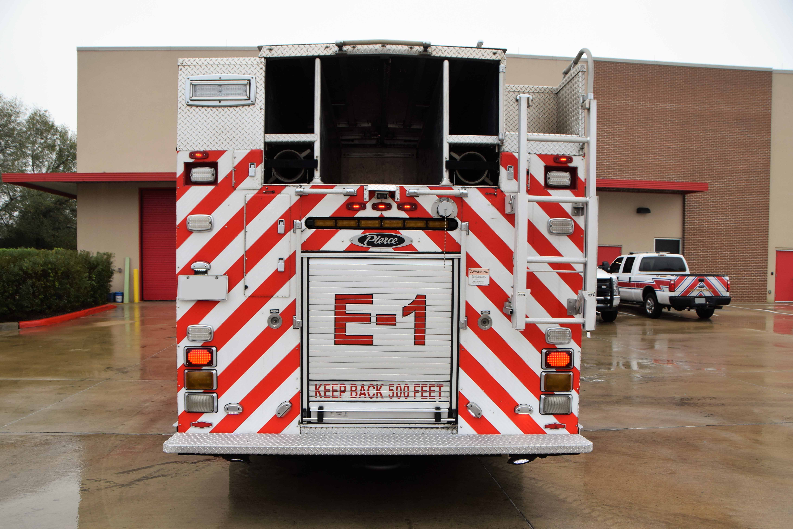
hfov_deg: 67.4
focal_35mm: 27
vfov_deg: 47.9
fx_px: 595
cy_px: 264
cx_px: 396
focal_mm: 18
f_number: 7.1
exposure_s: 1/200
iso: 400
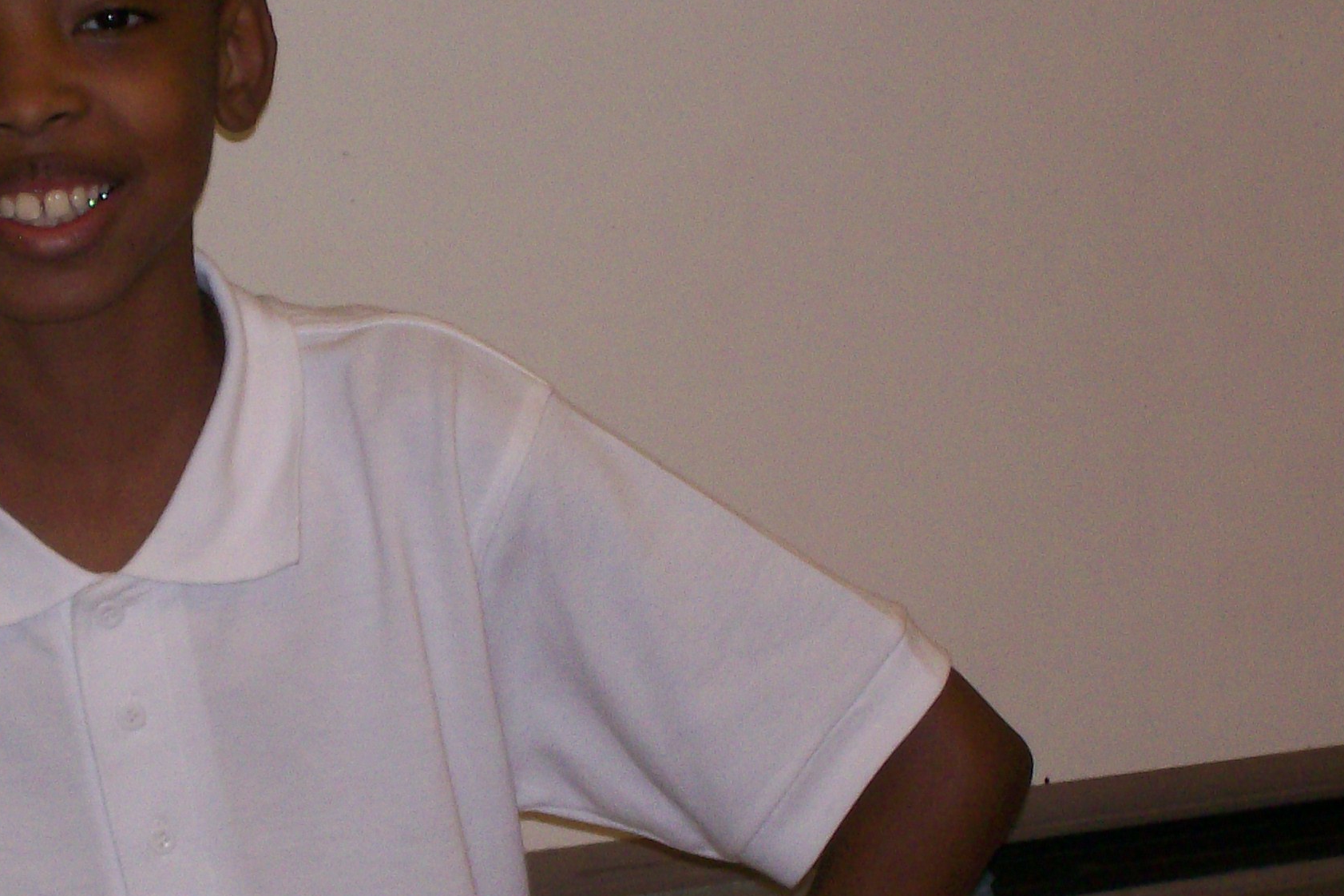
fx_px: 7653
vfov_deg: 6.7
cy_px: 575
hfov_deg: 10.0
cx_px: 193
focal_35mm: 205
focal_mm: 18
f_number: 4.8
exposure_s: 1/125
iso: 140
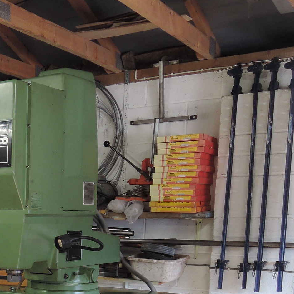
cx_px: -69
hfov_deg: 24.4
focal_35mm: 63
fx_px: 605
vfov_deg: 25.7
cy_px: 306
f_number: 2.8
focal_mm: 5.1
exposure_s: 1/30
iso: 160
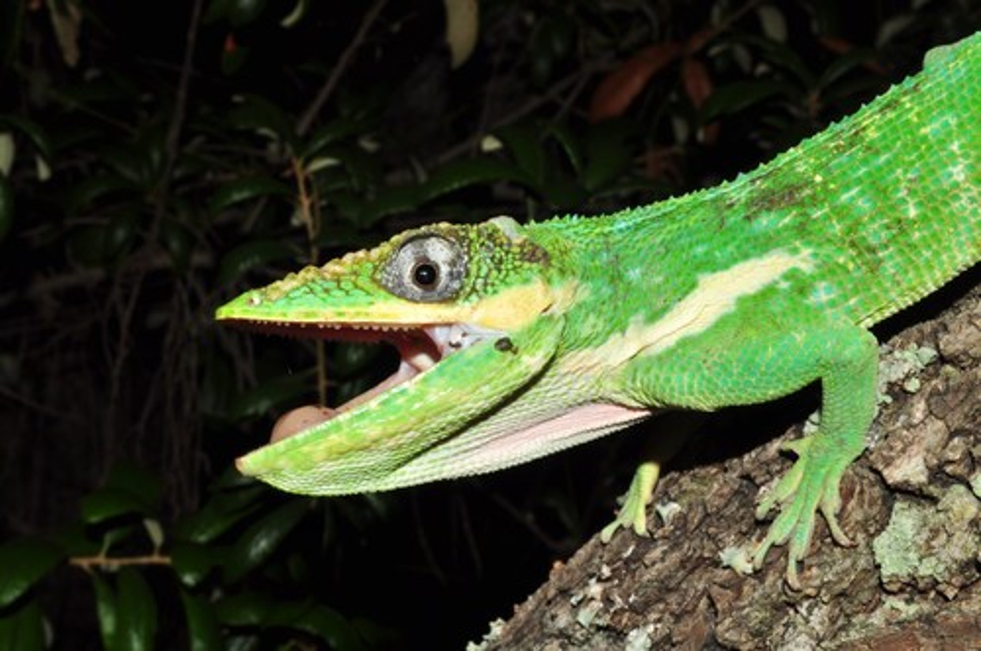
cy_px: 326
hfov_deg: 30.5
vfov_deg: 20.6
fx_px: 1796
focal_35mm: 66
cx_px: 490
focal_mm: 44
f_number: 32
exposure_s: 1/100
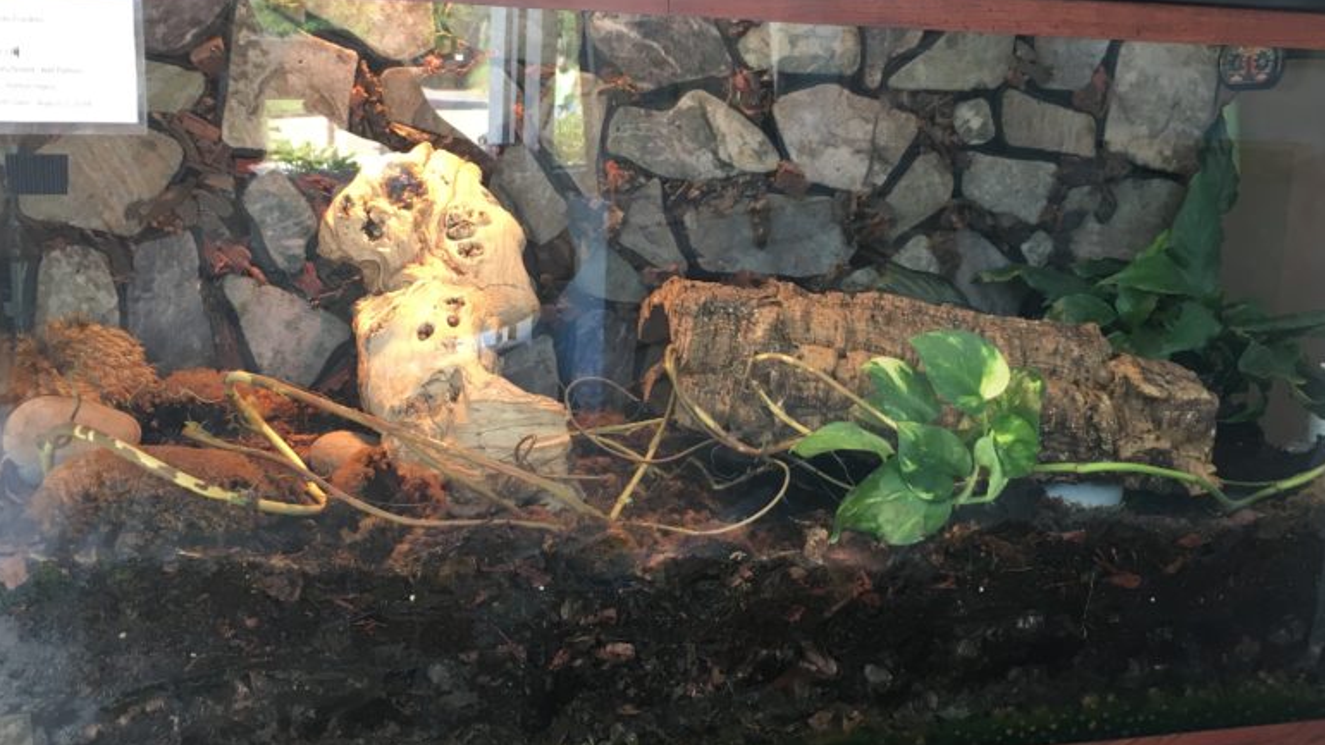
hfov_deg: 48.3
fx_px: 1476
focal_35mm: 42
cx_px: 706
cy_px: 339
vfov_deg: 28.3
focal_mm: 4.15
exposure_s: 1/30
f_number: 2.2
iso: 25
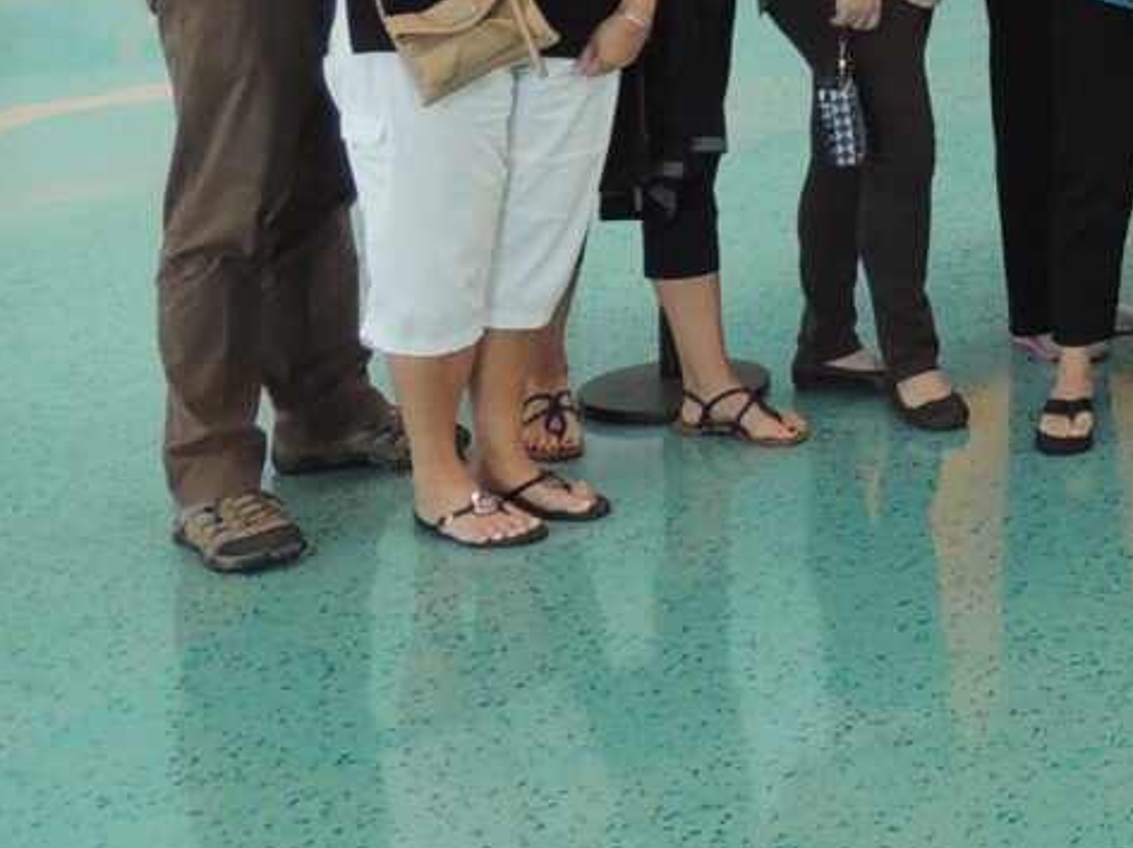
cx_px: 1756
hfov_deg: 20.8
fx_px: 2551
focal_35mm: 78
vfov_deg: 17.4
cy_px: -326
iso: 280
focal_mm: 4.3
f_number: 3
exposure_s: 1/30
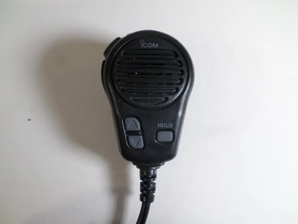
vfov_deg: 54.9
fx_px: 215
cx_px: 149
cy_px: 112
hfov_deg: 69.4
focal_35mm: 25
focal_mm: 4.5
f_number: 2.5
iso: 80
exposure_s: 1/60
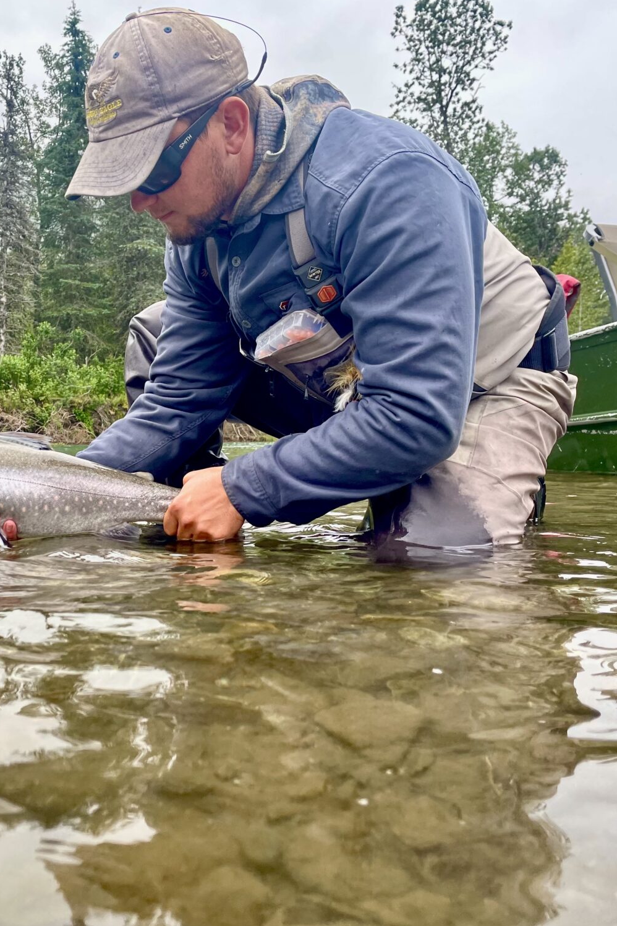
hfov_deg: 35.3
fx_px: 951
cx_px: 172
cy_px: 463
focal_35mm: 37
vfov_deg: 51.9
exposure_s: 1/291
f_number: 1.6
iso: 32
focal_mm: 4.2
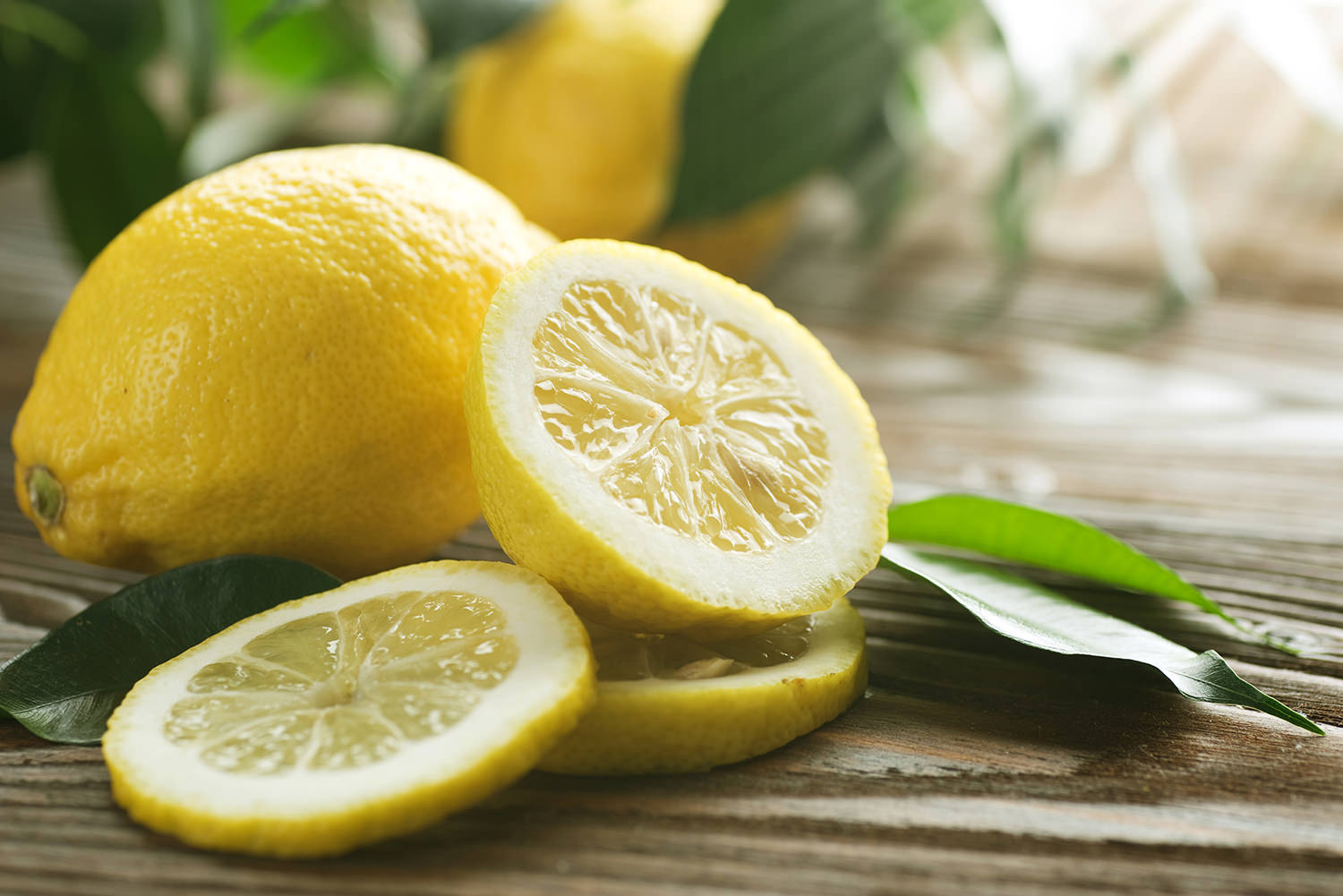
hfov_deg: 22.6
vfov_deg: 15.2
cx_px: 672
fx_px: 3358
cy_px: 448
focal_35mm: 90
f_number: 7.1
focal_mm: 90
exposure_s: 1/125
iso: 100
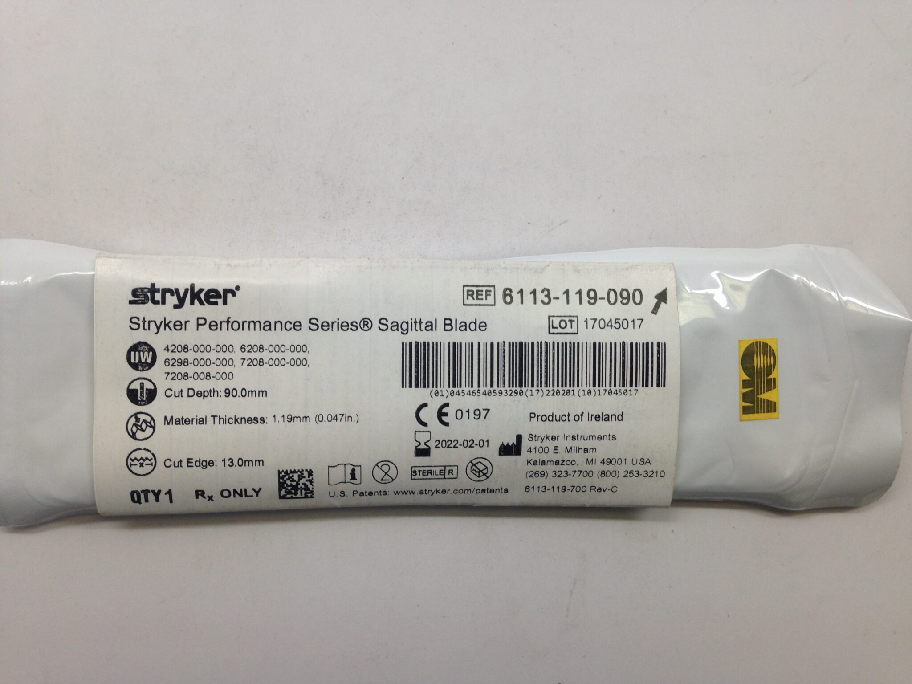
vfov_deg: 42.9
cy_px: 342
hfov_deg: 55.4
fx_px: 869
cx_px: 456
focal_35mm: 33
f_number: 2.4
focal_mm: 4.12
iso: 50
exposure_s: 1/40
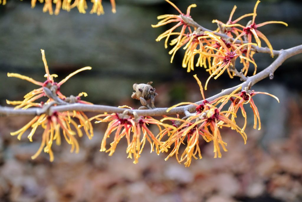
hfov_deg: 18.4
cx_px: 151
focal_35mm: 111
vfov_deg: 12.4
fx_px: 932
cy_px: 101
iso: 100
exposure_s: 1/125
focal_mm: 41.2
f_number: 4
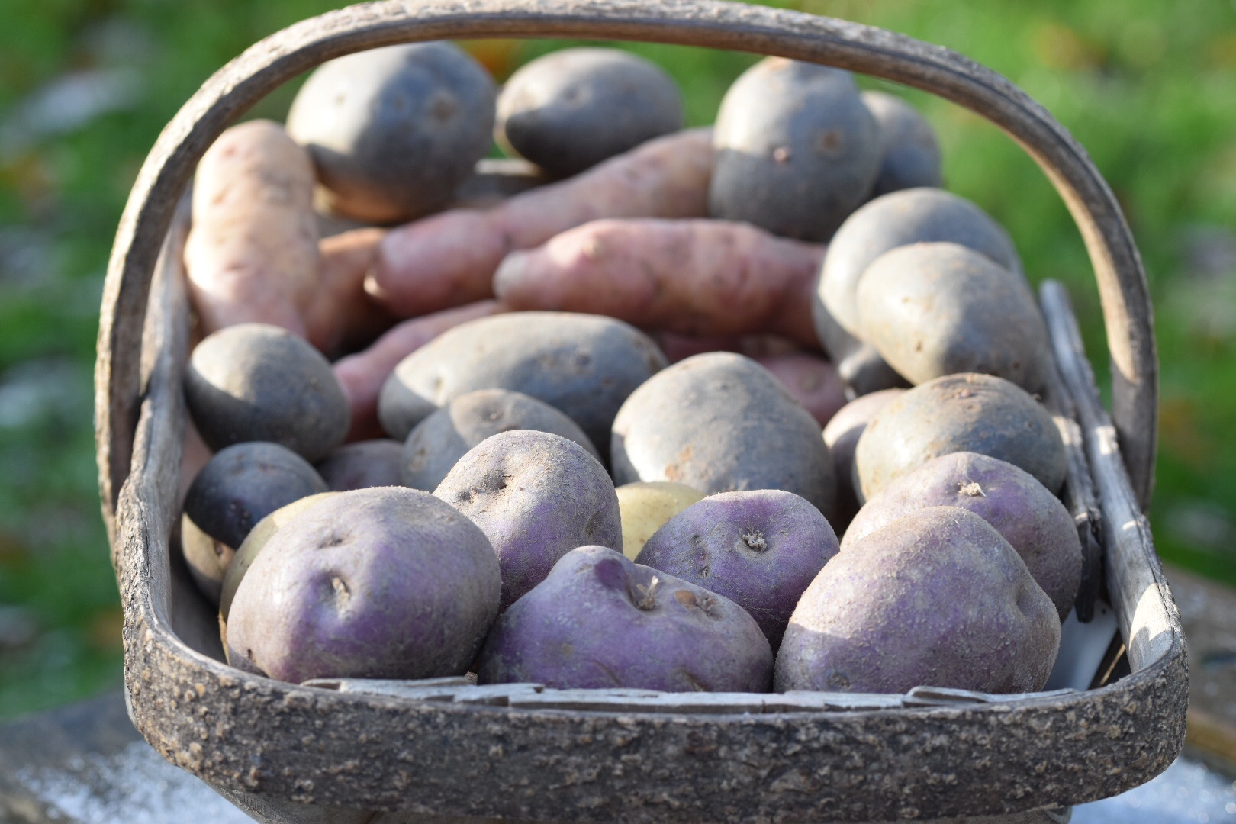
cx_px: 618
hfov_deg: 13.0
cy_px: 412
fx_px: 5407
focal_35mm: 158
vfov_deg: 8.7
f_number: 7.1
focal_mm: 105
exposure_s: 1/200
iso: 400
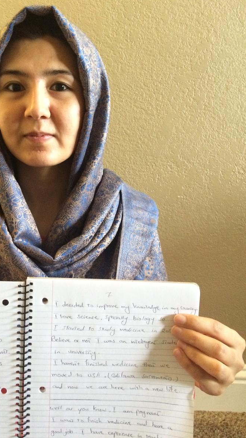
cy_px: 217
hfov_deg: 36.5
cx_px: 96
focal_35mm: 32
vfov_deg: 61.0
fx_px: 371
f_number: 2.2
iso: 250
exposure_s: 1/20
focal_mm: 4.15
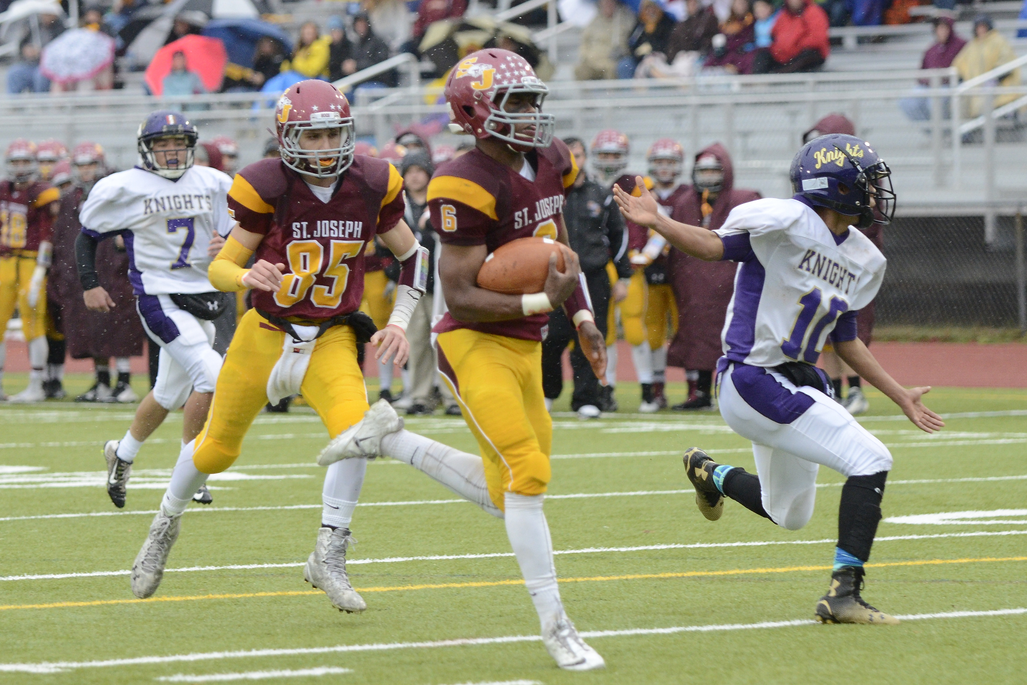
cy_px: 342
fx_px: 5562
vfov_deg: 7.0
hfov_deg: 10.5
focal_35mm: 195
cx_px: 514
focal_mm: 130
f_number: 2.8
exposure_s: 1/1600
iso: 1600
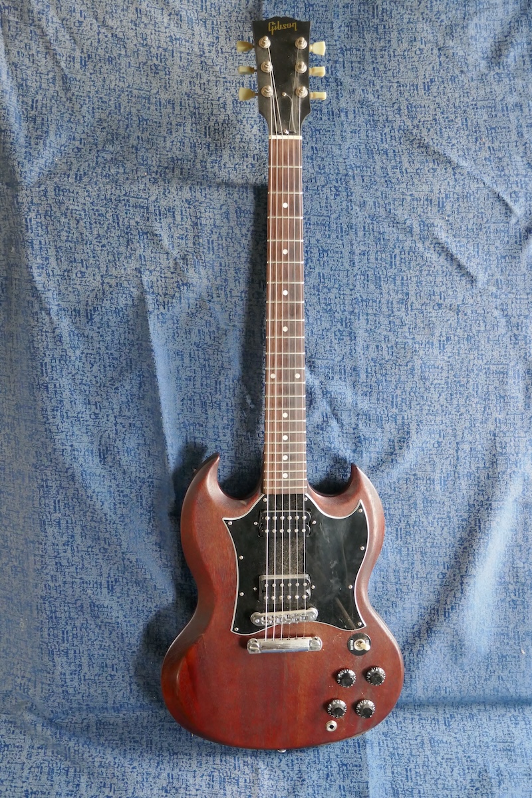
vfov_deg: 48.5
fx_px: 887
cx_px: 266
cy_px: 399
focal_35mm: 40
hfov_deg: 33.4
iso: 1600
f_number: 3.7
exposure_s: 1/50
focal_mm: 14.5
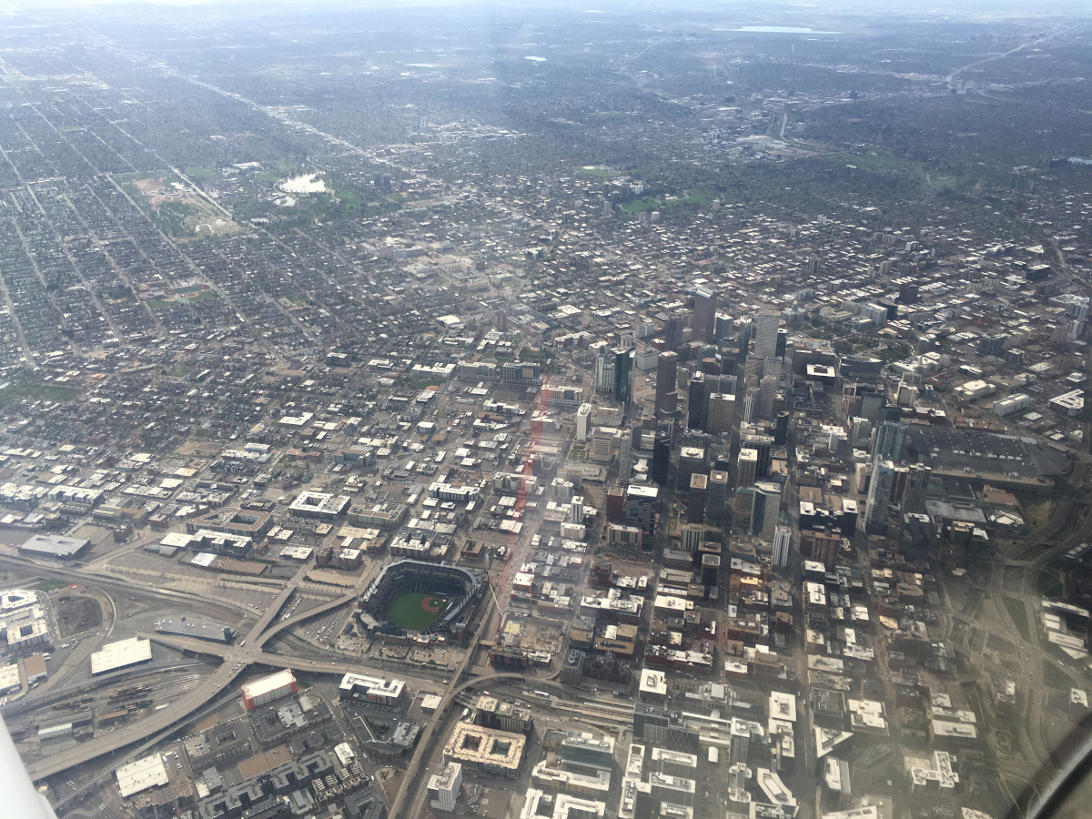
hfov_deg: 61.7
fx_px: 915
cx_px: 546
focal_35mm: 29
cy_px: 410
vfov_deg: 48.2
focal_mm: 4.15
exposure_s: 1/845
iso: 25
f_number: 2.2
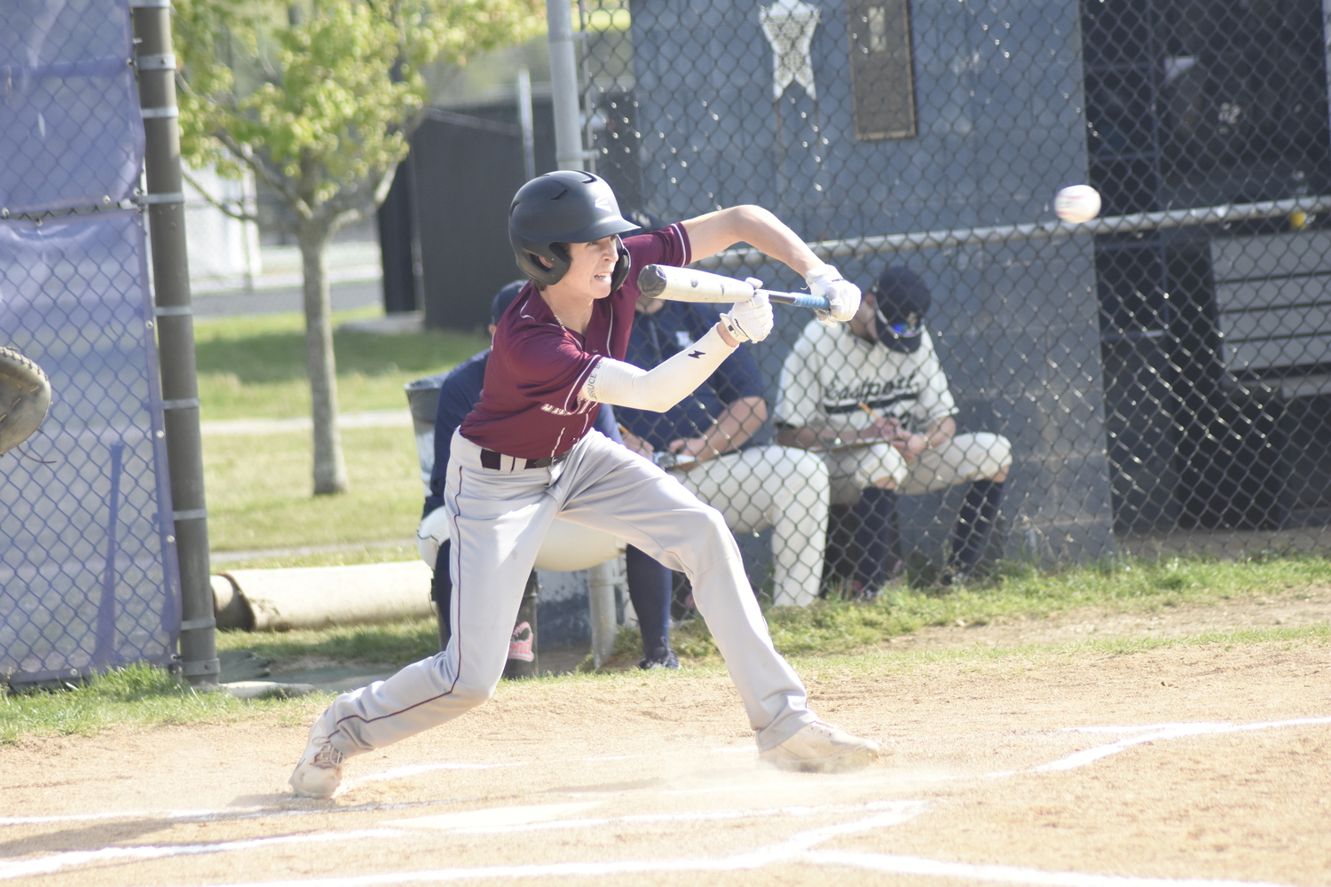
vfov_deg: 5.4
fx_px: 9427
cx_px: 666
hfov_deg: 8.1
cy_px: 444
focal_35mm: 255
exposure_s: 1/1600
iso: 640
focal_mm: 170
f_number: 4.8
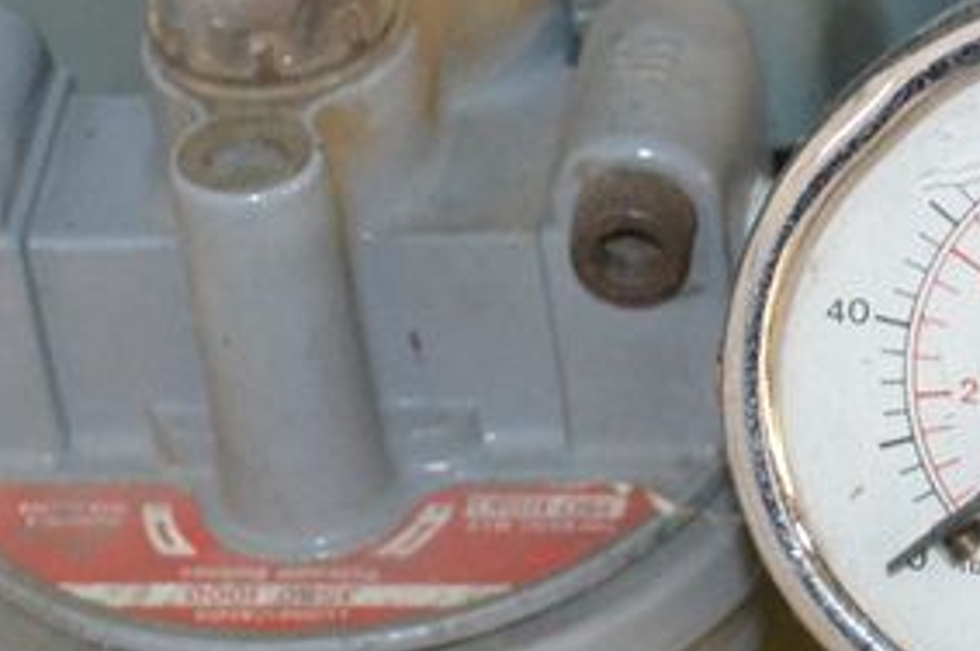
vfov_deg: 5.2
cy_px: 514
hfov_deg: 7.6
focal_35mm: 264
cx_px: 1752
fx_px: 7178
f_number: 5
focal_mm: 36
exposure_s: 1/60
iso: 1600
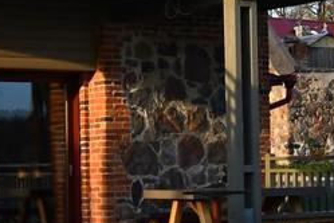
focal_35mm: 154
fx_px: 1429
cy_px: 61
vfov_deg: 8.9
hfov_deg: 13.3
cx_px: 133
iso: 640
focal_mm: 20
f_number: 9
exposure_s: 1/320
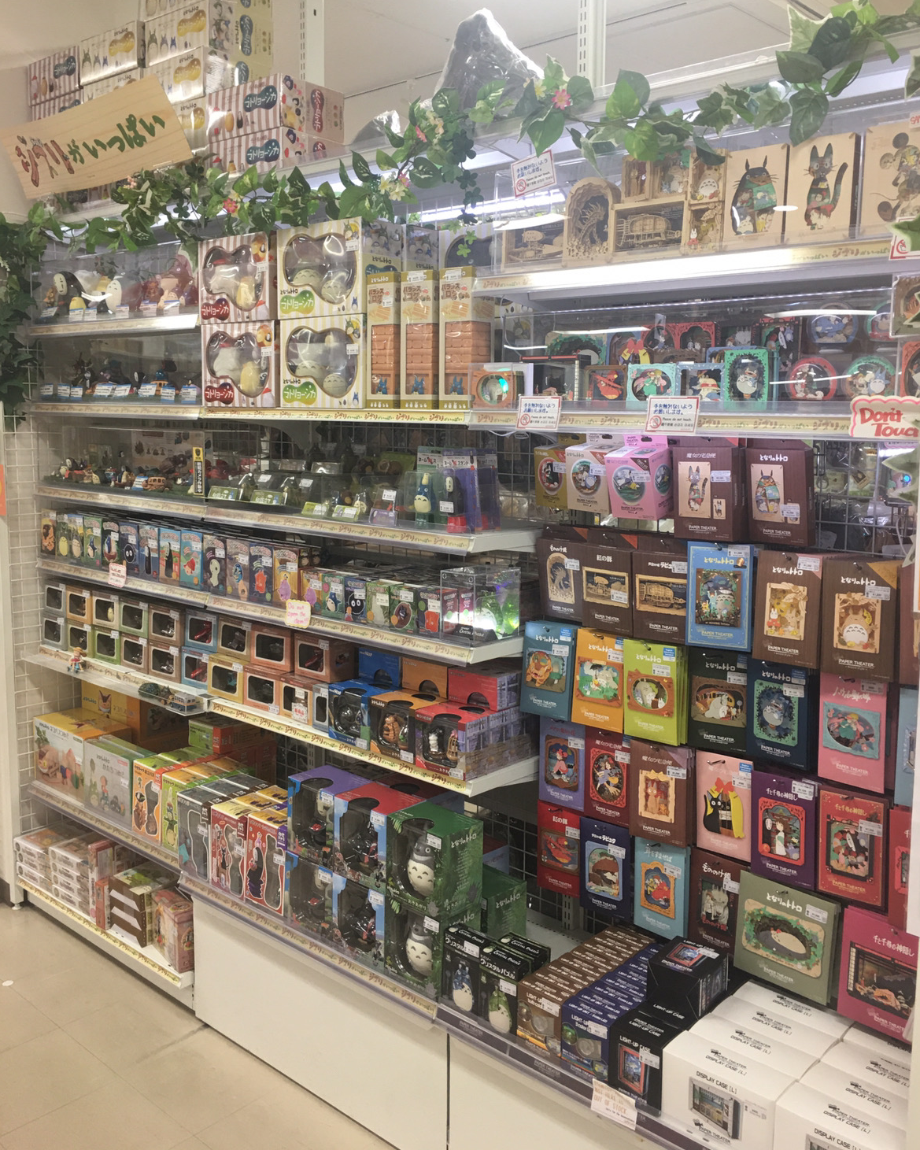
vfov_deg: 57.1
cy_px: 533
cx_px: 471
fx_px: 1055
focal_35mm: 31
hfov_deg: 47.1
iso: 25
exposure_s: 1/15
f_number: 2.2
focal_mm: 4.15
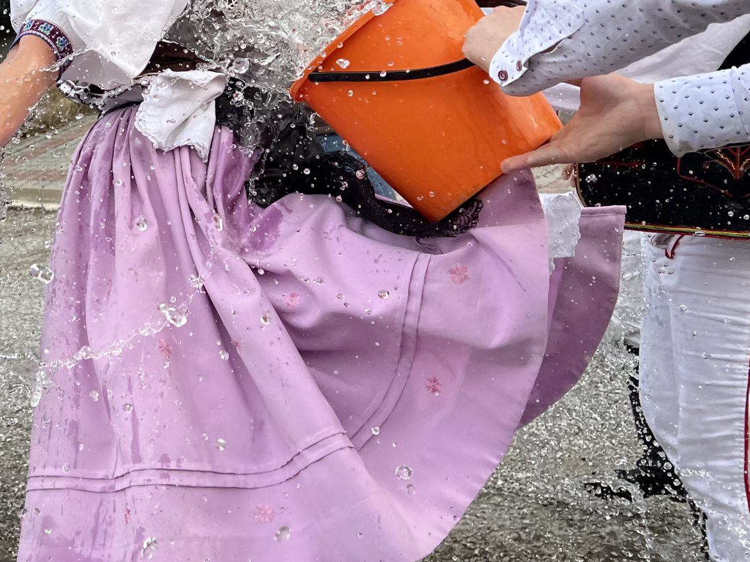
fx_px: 1235
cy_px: 116
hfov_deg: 31.5
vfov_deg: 25.2
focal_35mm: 57
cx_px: 22
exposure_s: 1/743
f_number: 1.5
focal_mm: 5.7
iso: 50
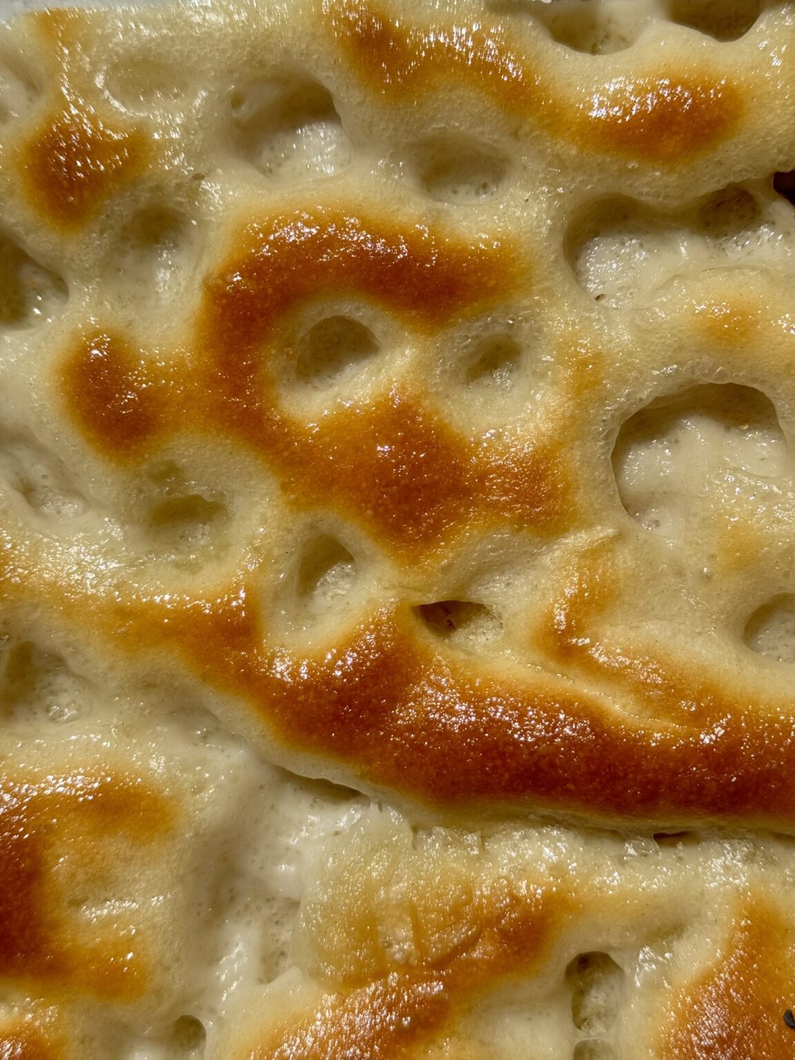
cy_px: 530
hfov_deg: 30.3
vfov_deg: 39.7
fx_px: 1470
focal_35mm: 48
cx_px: 398
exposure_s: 1/15385
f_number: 1.78
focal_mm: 6.86
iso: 64
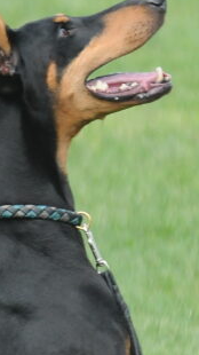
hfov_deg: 0.7
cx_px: -121
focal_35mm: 1822
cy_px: 357
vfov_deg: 1.2
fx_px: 17120
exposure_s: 1/1250
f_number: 5.3
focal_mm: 300
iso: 800
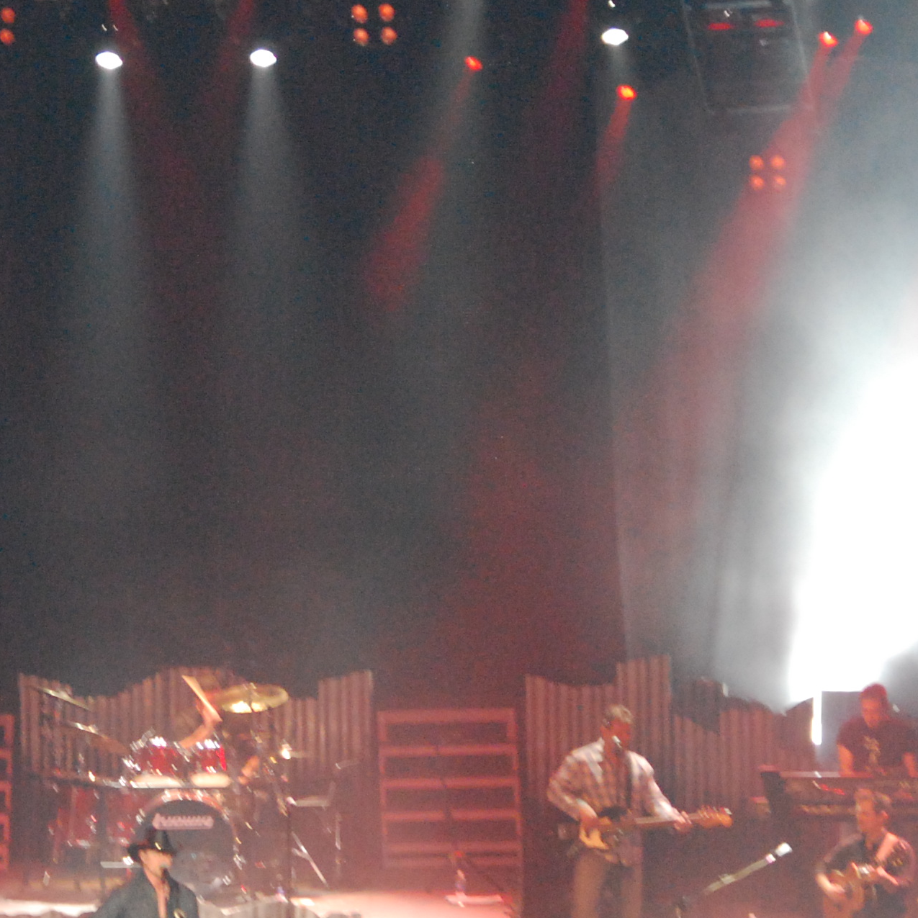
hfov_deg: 4.8
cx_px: 96
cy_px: 449
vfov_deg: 4.8
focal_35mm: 368
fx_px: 11050
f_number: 4.8
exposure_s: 1/60
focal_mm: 95
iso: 1600
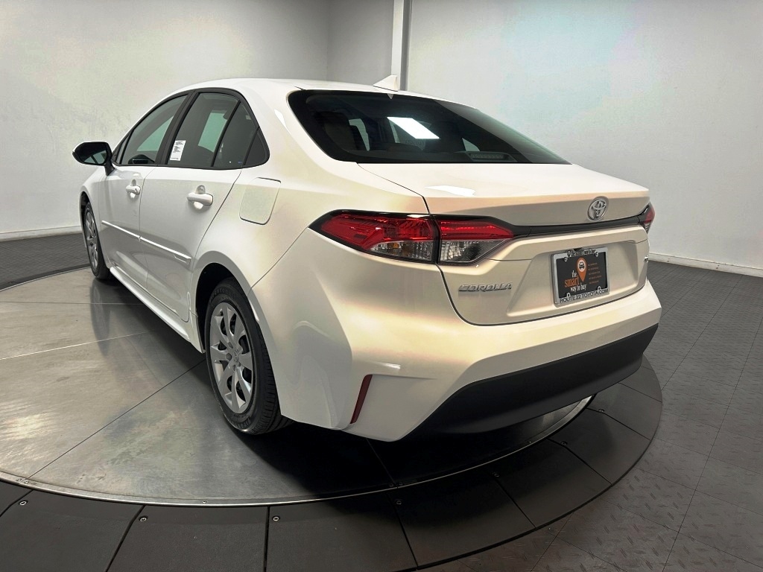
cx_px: 382
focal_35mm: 24
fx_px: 529
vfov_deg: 56.8
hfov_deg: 71.6
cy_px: 286
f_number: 1.78
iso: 160
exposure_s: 1/60
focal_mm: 6.86
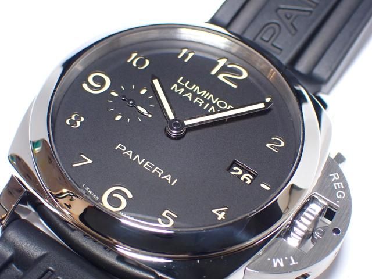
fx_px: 881
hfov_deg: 23.8
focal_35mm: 82
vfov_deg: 18.0
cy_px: 140
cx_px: 186
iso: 400
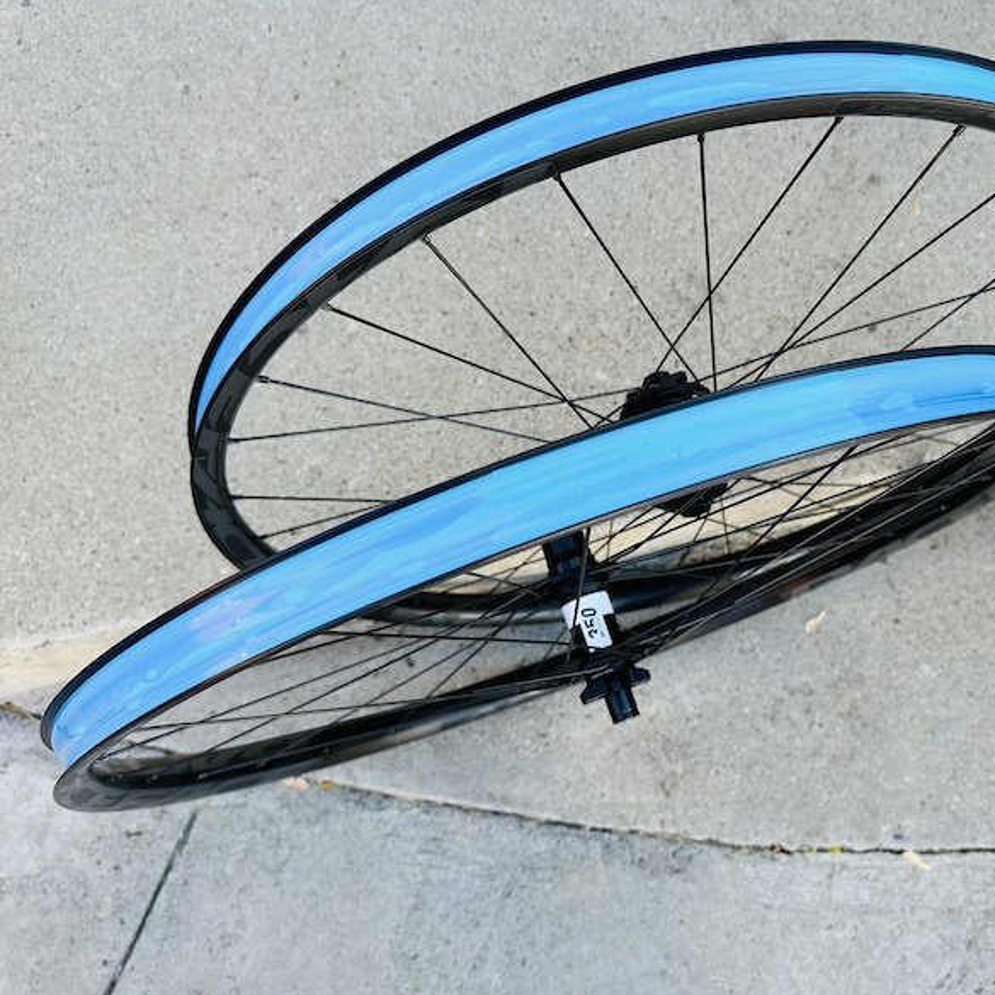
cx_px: 612
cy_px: 493
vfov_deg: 55.6
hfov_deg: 55.1
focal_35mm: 29
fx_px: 943
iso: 80
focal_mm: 6.86
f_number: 1.78
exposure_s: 1/279
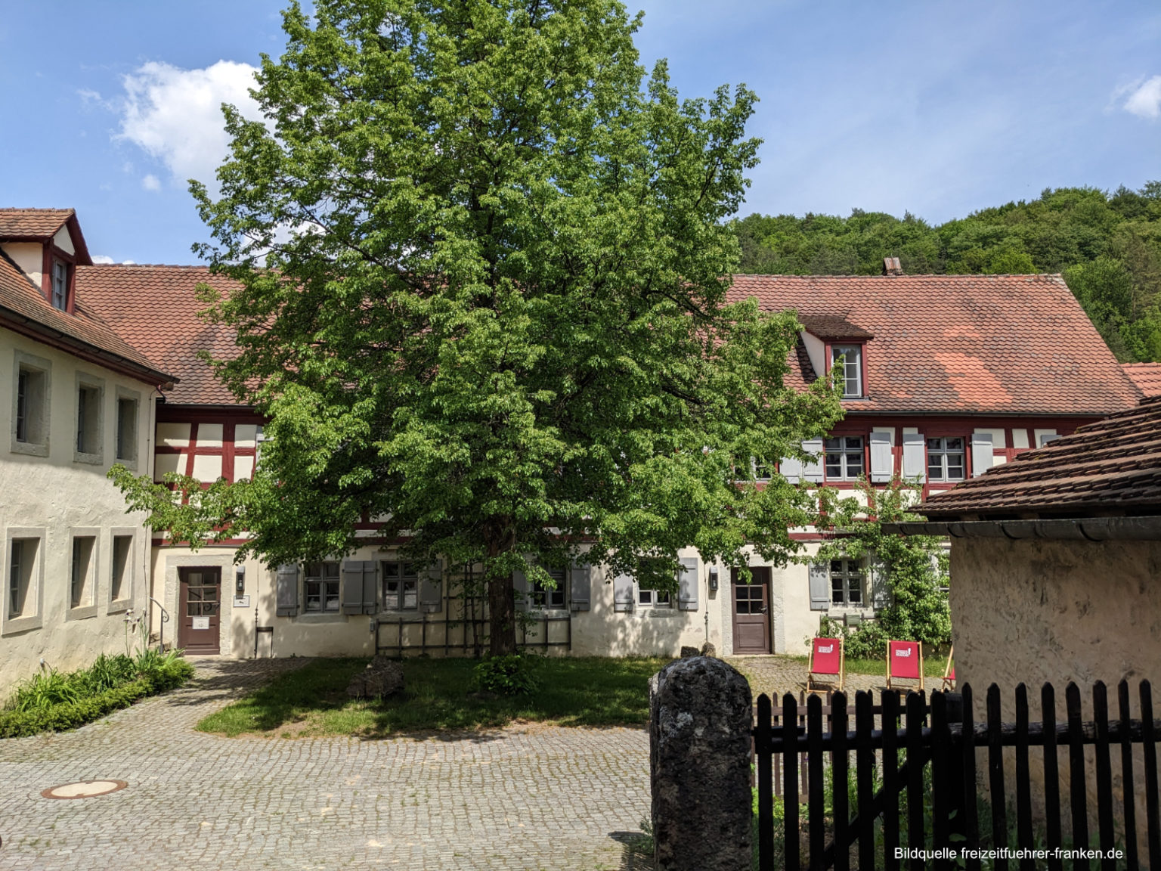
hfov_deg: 65.3
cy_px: 436
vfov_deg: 51.4
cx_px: 580
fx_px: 906
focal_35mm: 27
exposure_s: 1/2933
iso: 49
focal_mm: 4.4
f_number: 1.7
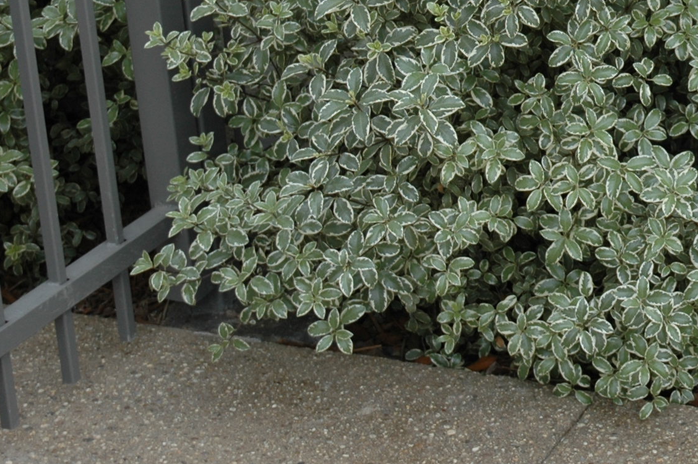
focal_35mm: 136
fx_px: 2635
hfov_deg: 14.5
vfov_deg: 10.0
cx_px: 897
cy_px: -51
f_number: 4.2
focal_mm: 34
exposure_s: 1/125
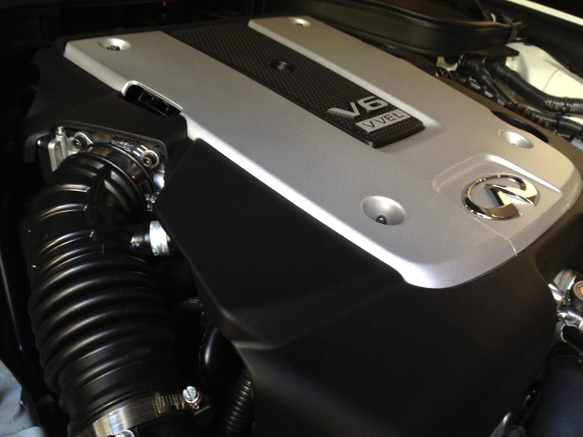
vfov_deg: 40.7
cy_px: 218
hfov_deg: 52.6
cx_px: 292
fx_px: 589
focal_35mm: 35
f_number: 2.4
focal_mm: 4.28
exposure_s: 1/20
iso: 80
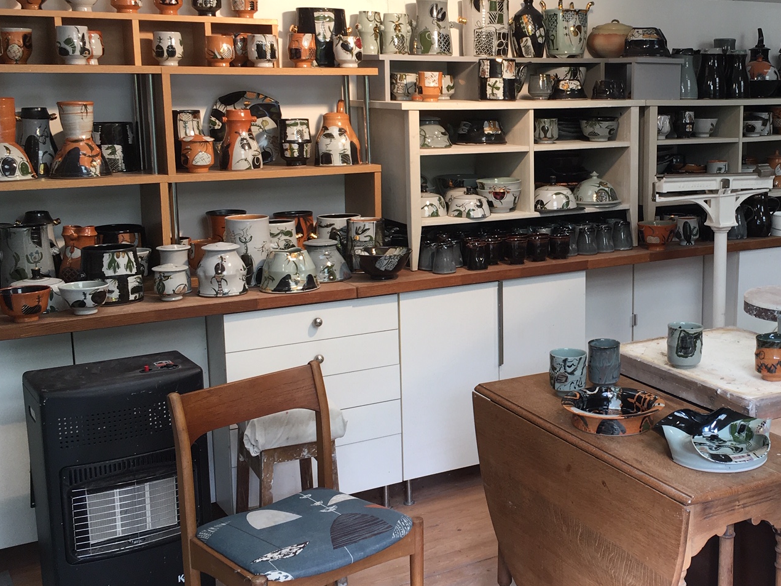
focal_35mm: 46
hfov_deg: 40.1
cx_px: 584
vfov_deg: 31.5
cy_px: 256
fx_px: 1038
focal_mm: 4.15
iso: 25
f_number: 2.2
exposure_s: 1/50
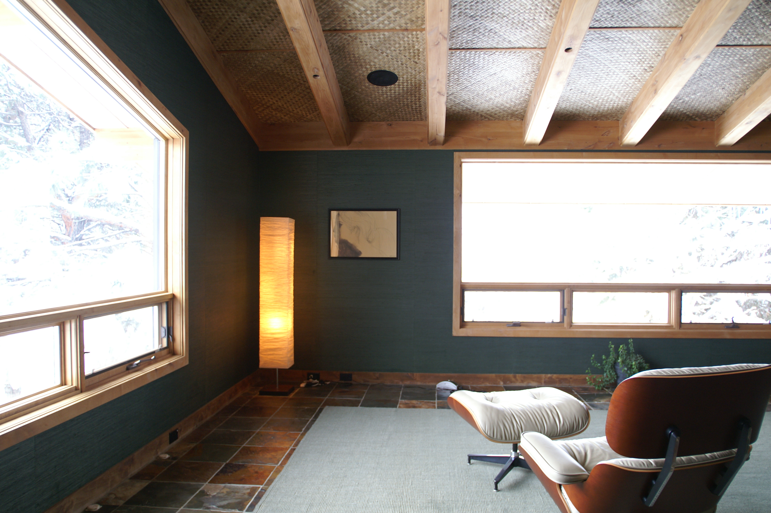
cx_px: 386
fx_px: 546
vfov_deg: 50.3
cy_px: 256
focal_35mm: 26
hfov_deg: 70.5
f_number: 2.8
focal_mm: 17
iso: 320
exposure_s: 1/30
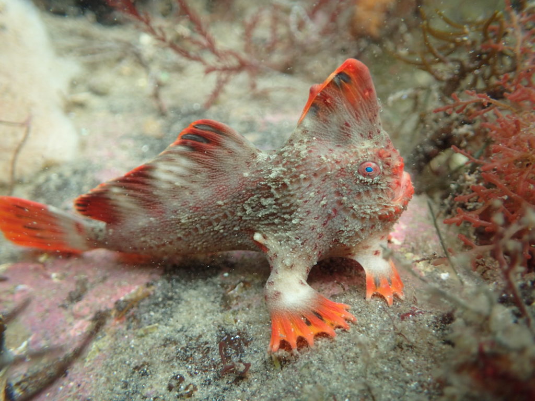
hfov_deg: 60.0
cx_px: 268
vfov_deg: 46.8
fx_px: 464
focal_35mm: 30
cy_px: 200
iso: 100
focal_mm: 5.5
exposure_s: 1/160
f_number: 2.3
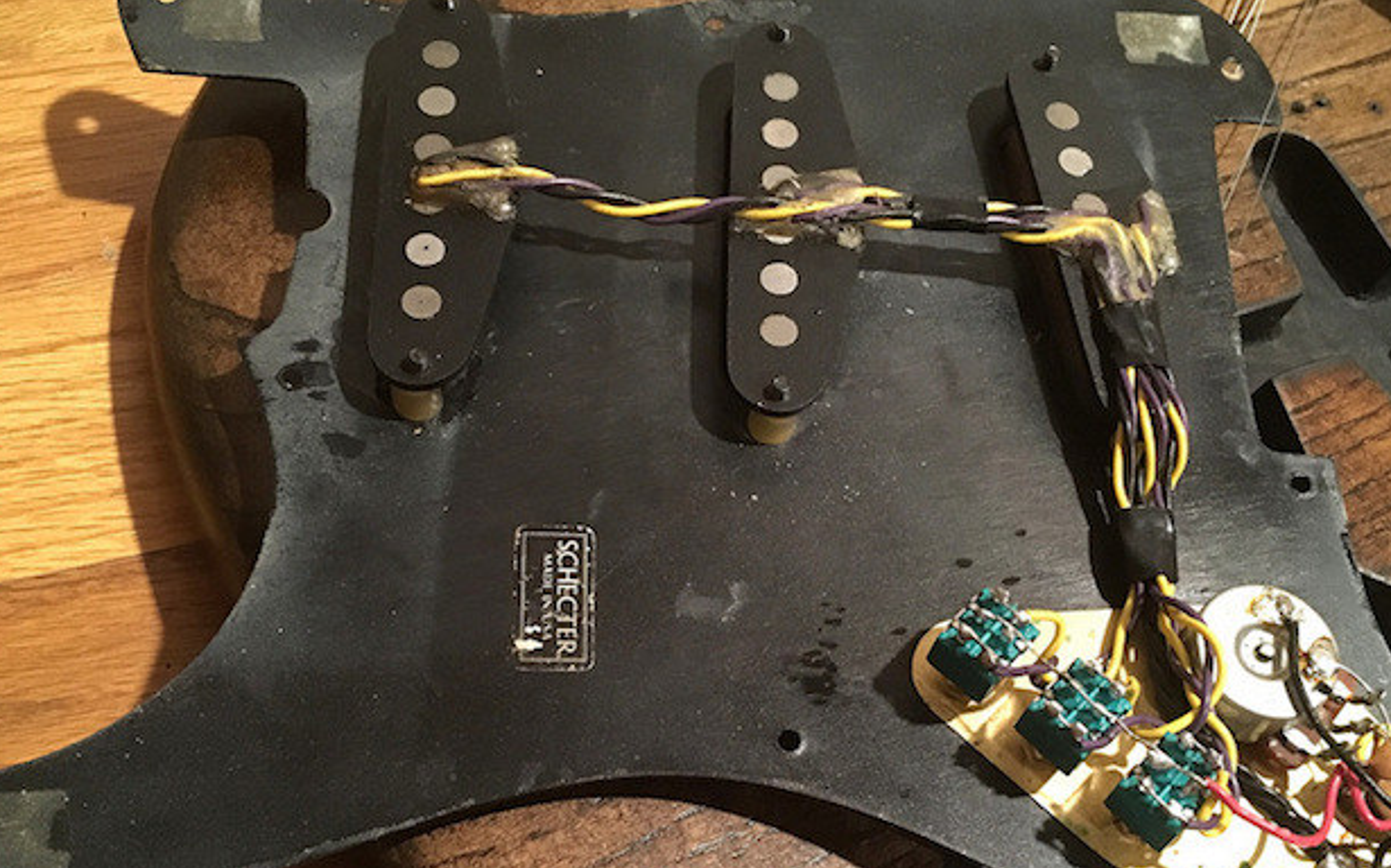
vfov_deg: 28.4
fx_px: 1705
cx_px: 749
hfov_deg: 44.3
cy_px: 562
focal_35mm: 45
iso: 200
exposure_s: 1/15
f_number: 2.2
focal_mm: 4.15
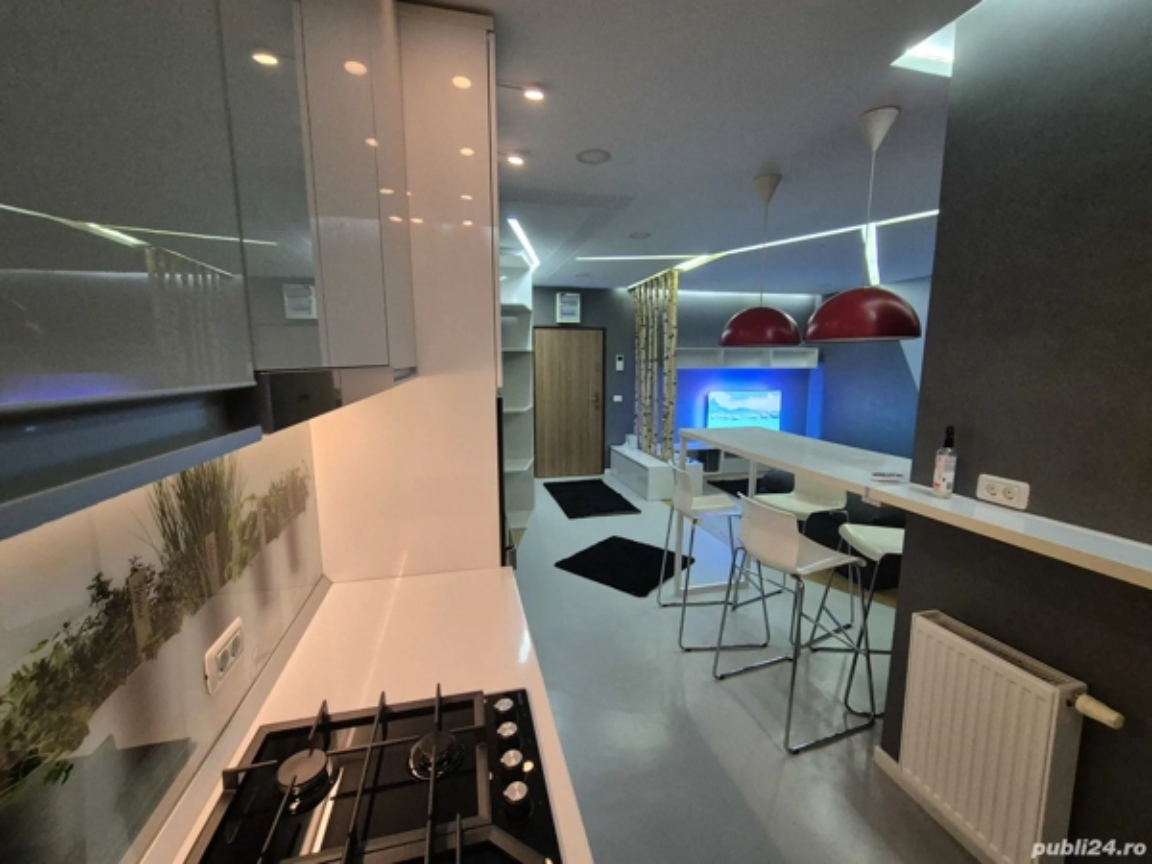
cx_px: 576
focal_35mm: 13
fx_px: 433
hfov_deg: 106.2
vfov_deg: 89.9
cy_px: 432
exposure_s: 1/50
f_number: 2.2
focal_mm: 2.2
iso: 1000
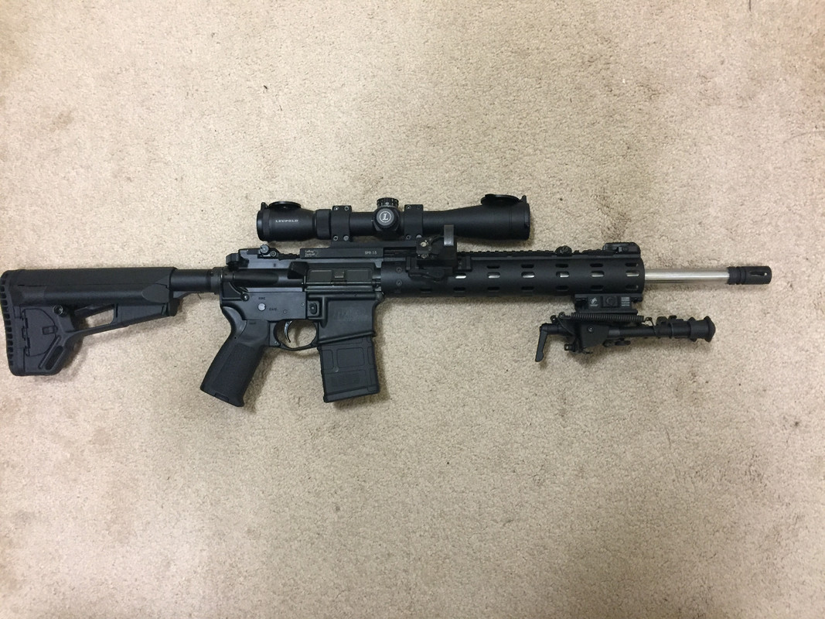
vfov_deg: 48.2
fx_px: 691
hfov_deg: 61.7
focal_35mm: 29
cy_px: 310
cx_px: 412
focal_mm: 4.15
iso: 250
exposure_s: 1/17
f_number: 2.2
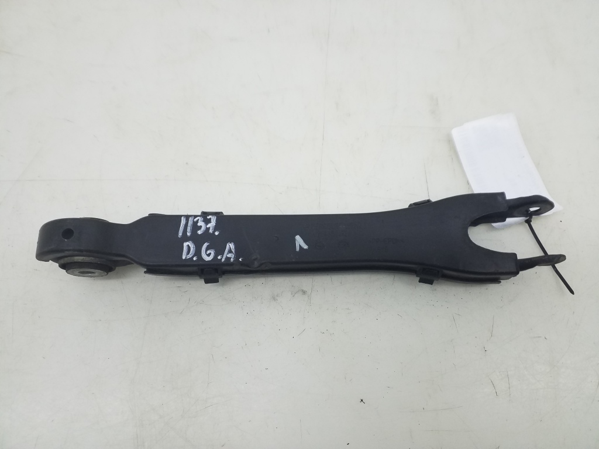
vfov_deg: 51.4
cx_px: 300
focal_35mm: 27
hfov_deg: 65.3
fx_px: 467
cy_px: 224
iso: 100
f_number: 1.9
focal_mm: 3.6
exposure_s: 1/50
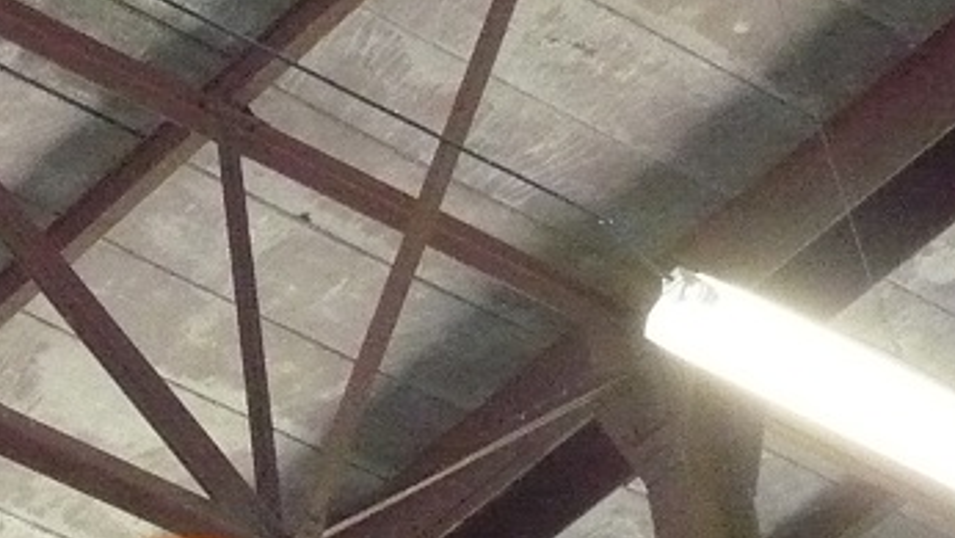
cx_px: -439
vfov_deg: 6.4
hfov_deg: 11.0
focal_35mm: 189
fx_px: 4788
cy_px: 284
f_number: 3.4
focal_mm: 8.3
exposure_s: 1/30
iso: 640
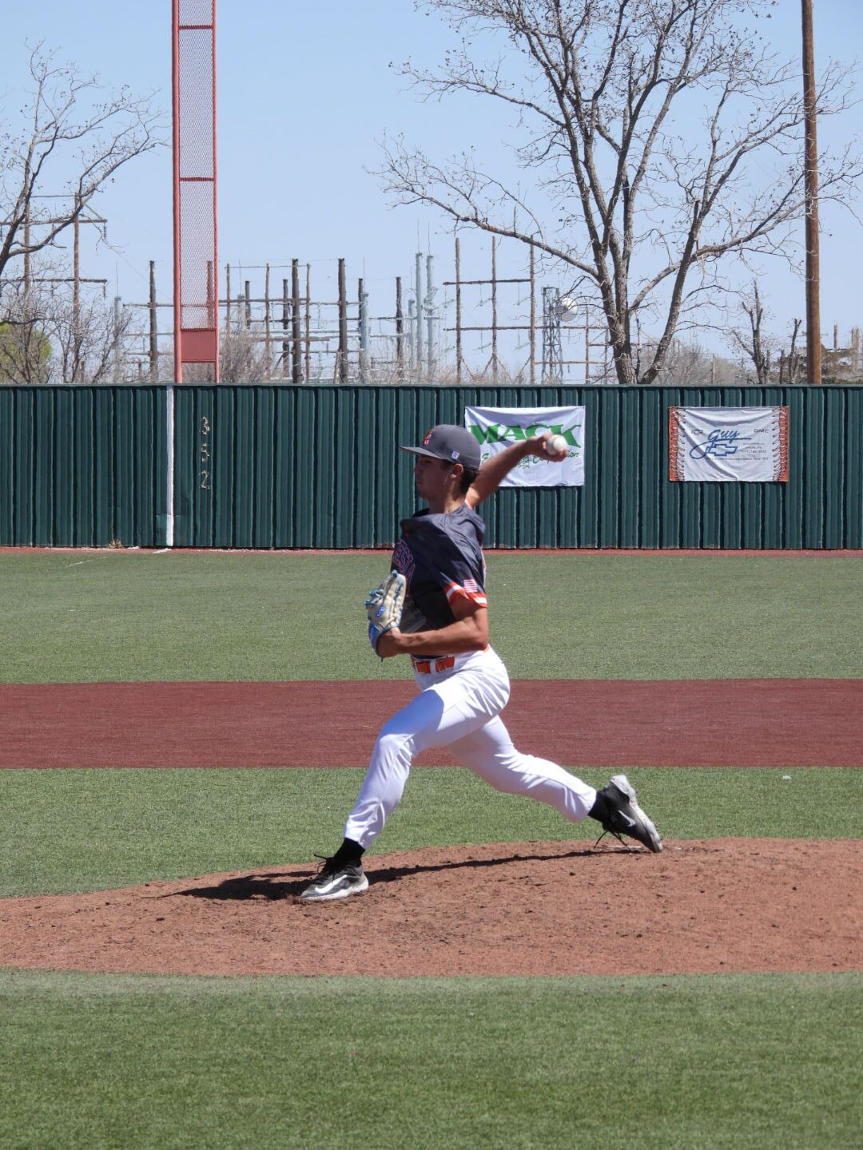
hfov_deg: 6.2
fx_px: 7978
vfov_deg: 8.2
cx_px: 432
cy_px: 575
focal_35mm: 240
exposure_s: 1/800
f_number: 4.5
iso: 100
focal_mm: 42.8
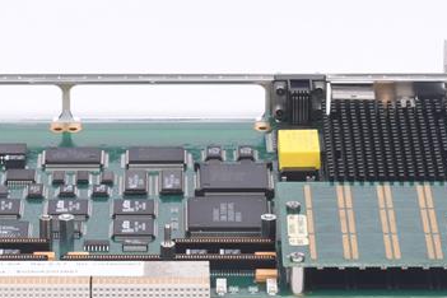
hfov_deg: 16.6
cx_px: 154
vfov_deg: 11.1
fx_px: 1527
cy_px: 181
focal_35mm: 123
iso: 200
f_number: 16
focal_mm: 48
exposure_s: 1/200
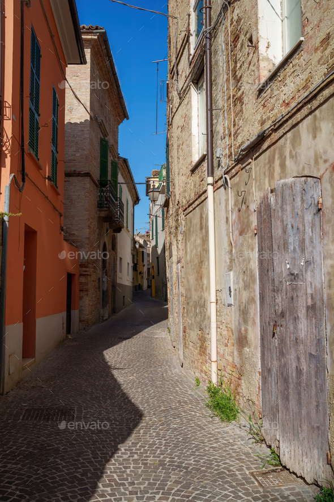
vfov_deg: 53.1
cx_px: 167
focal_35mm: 36
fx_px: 501
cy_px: 251
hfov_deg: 36.9
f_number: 8
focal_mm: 36
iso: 100
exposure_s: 1/250
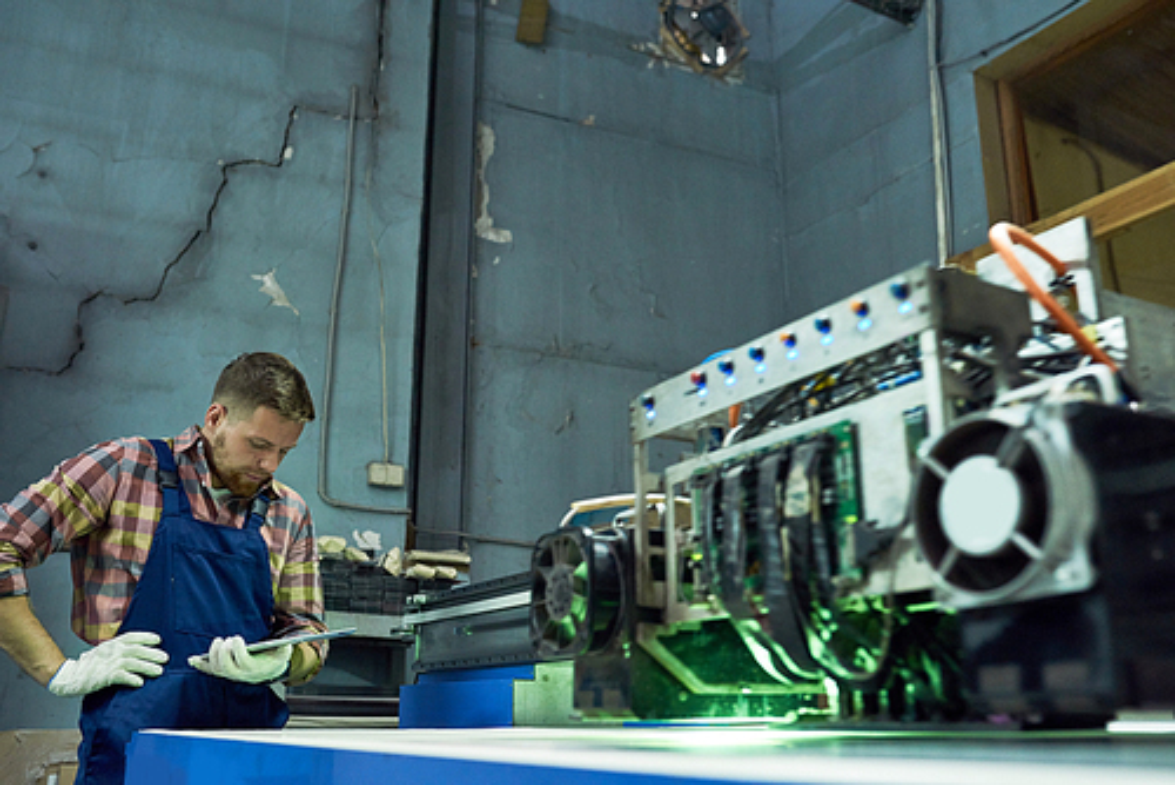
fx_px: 1143
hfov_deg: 54.4
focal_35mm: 35
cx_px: 588
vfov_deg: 37.9
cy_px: 392
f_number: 3.5
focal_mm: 35
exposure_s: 1/125
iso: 640
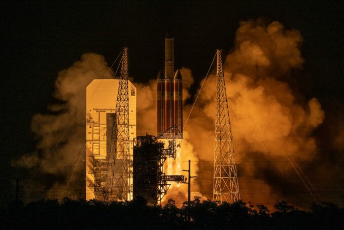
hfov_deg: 5.2
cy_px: 115
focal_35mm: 400
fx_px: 3822
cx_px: 172
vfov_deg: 3.4
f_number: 6
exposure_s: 1/1250
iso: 200
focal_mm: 400
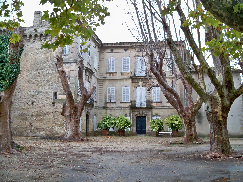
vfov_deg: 40.7
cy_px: 91
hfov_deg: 52.6
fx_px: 246
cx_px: 122
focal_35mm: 35
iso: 80
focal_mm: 6.2
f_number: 3.5
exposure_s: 1/40
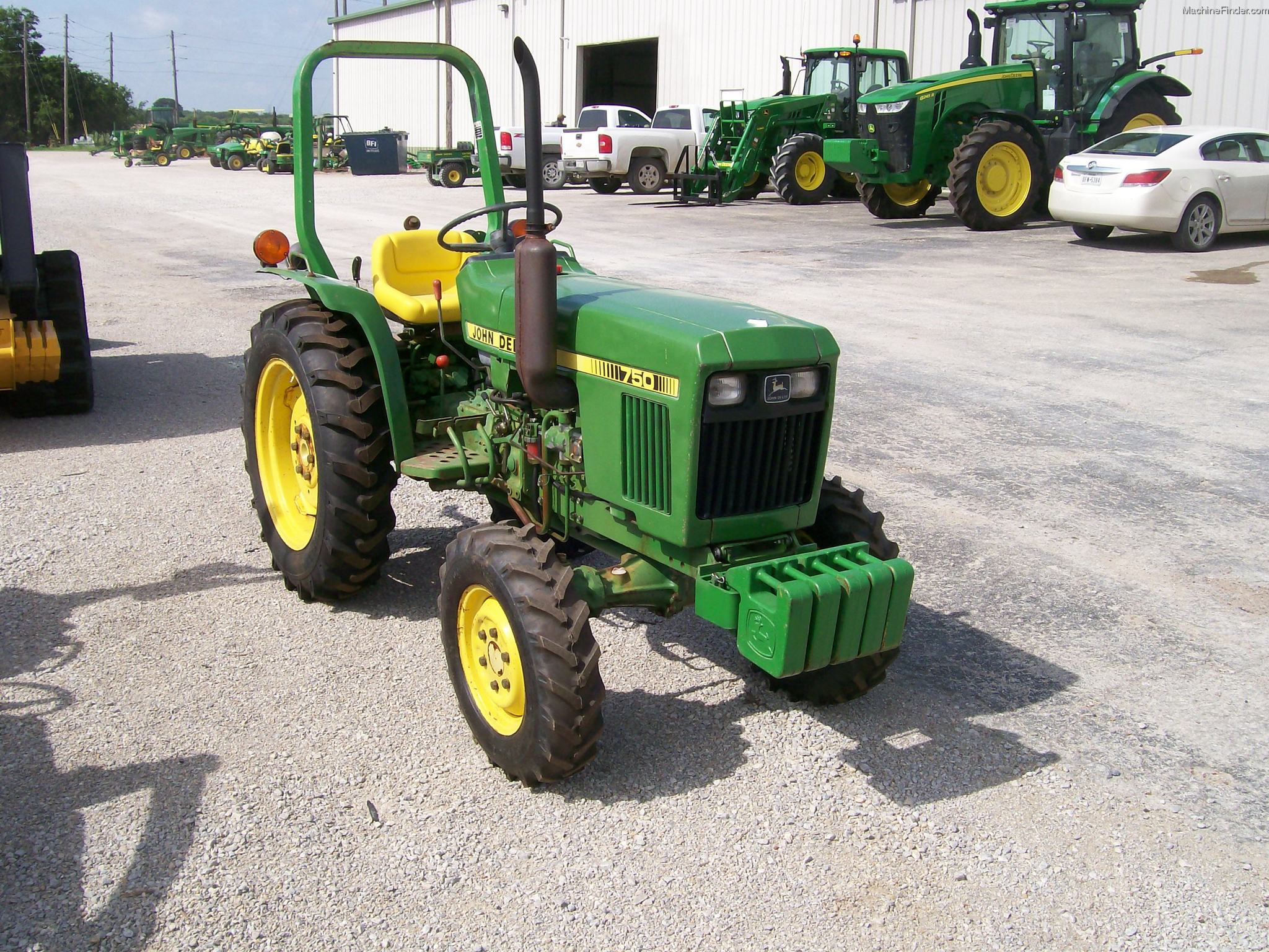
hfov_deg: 51.4
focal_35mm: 36
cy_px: 476
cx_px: 634
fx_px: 1320
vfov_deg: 39.7
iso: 80
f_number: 4.8
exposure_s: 1/597
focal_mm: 6
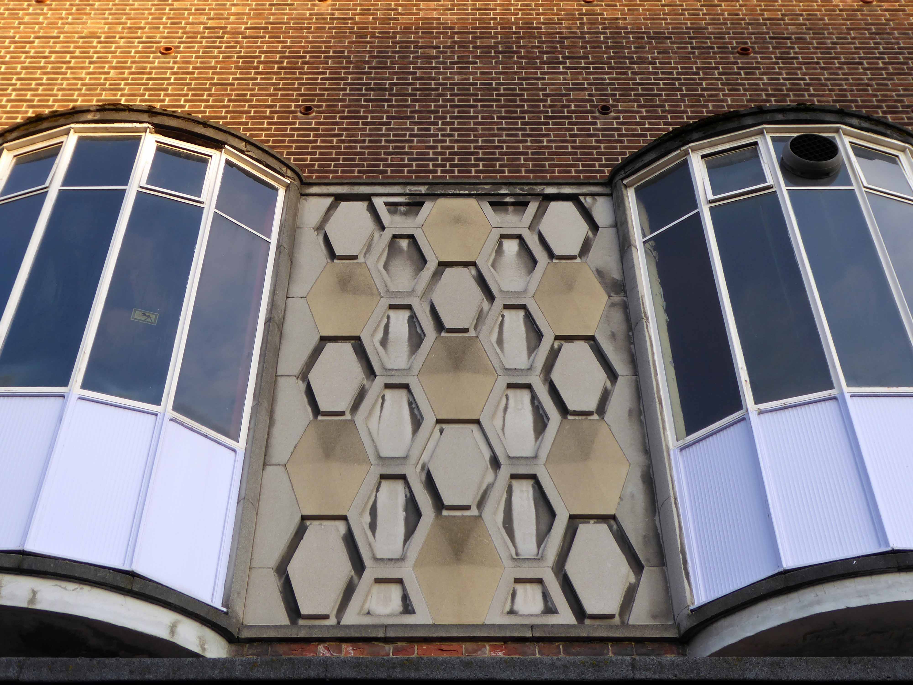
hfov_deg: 38.9
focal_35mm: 49
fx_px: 1292
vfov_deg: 29.7
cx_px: 456
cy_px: 342
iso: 80
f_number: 4
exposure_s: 1/80
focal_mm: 8.4
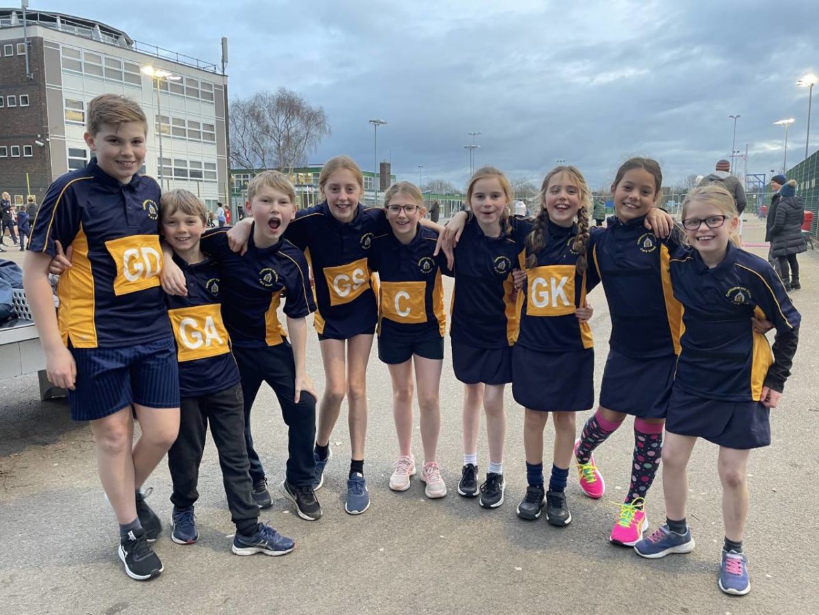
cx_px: 410
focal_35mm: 26
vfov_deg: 53.1
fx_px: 615
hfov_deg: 67.3
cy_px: 308
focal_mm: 4.2
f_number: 1.6
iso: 100
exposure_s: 1/50
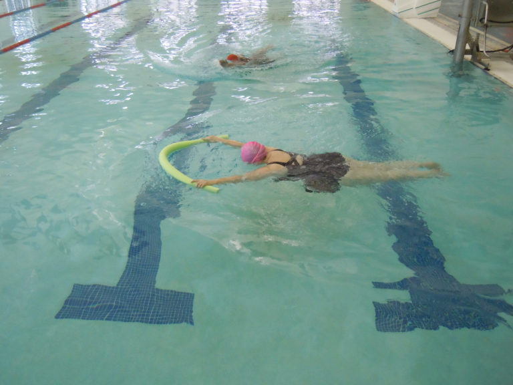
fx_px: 445
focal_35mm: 30
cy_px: 192
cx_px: 256
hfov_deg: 60.0
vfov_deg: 46.8
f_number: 3.5
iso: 800
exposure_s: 1/125
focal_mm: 5.4
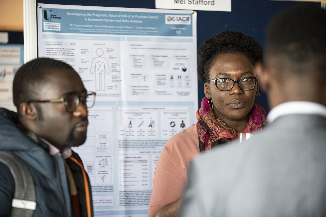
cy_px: 108
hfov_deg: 18.3
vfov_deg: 12.2
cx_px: 163
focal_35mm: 112
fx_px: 1014
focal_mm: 112
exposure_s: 1/125
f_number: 2.8
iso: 1250
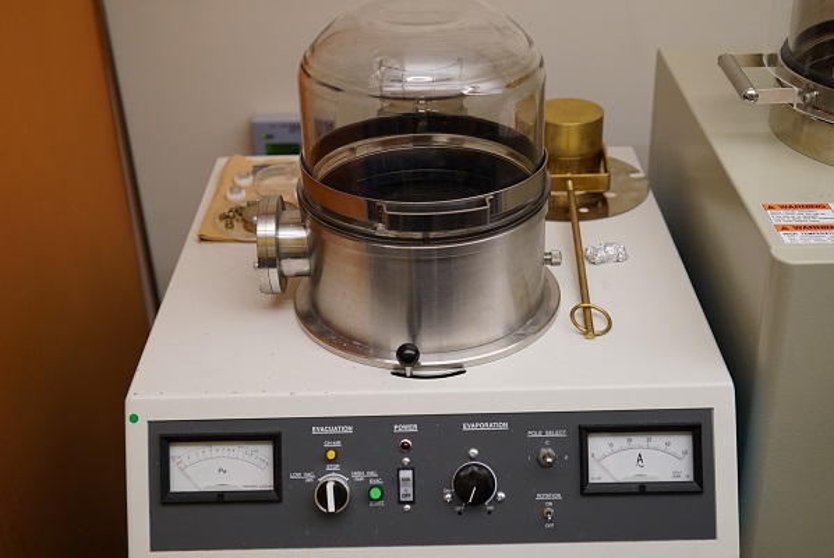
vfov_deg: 27.1
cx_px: 417
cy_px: 279
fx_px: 1159
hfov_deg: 39.6
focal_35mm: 50
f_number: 4
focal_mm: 50
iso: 1600
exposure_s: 1/160
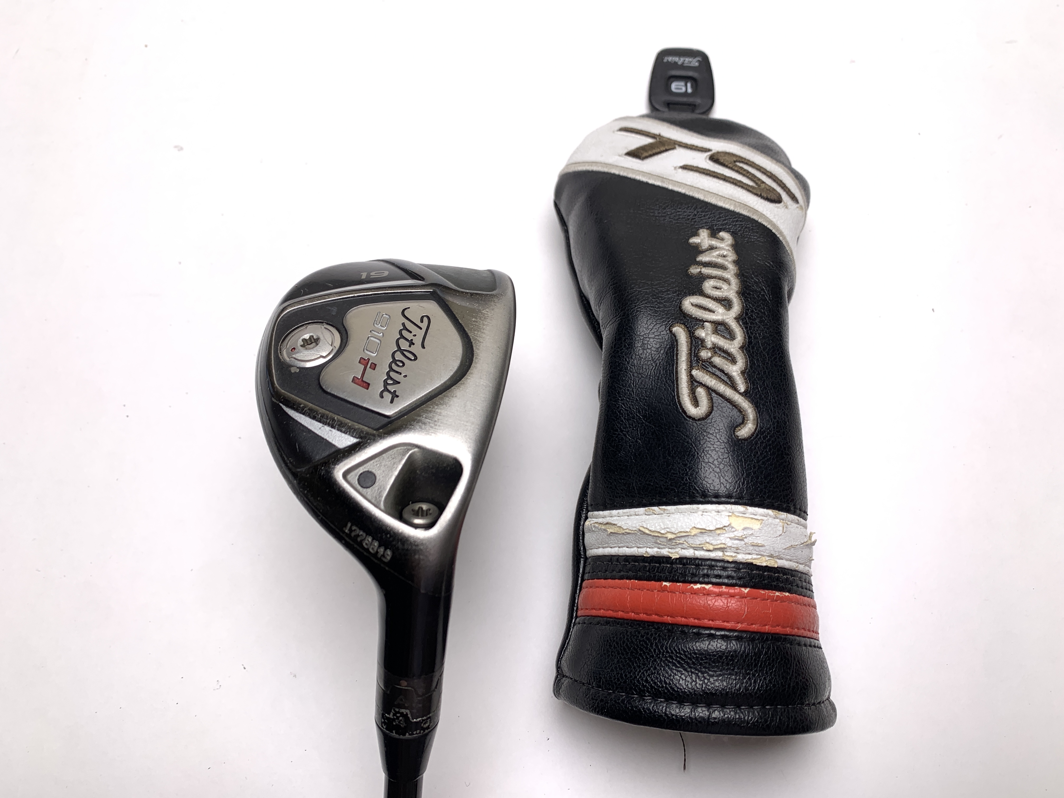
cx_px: 532
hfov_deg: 67.3
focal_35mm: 26
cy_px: 399
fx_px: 799
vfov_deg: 53.1
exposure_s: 1/157
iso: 25
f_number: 1.8
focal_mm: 4.25
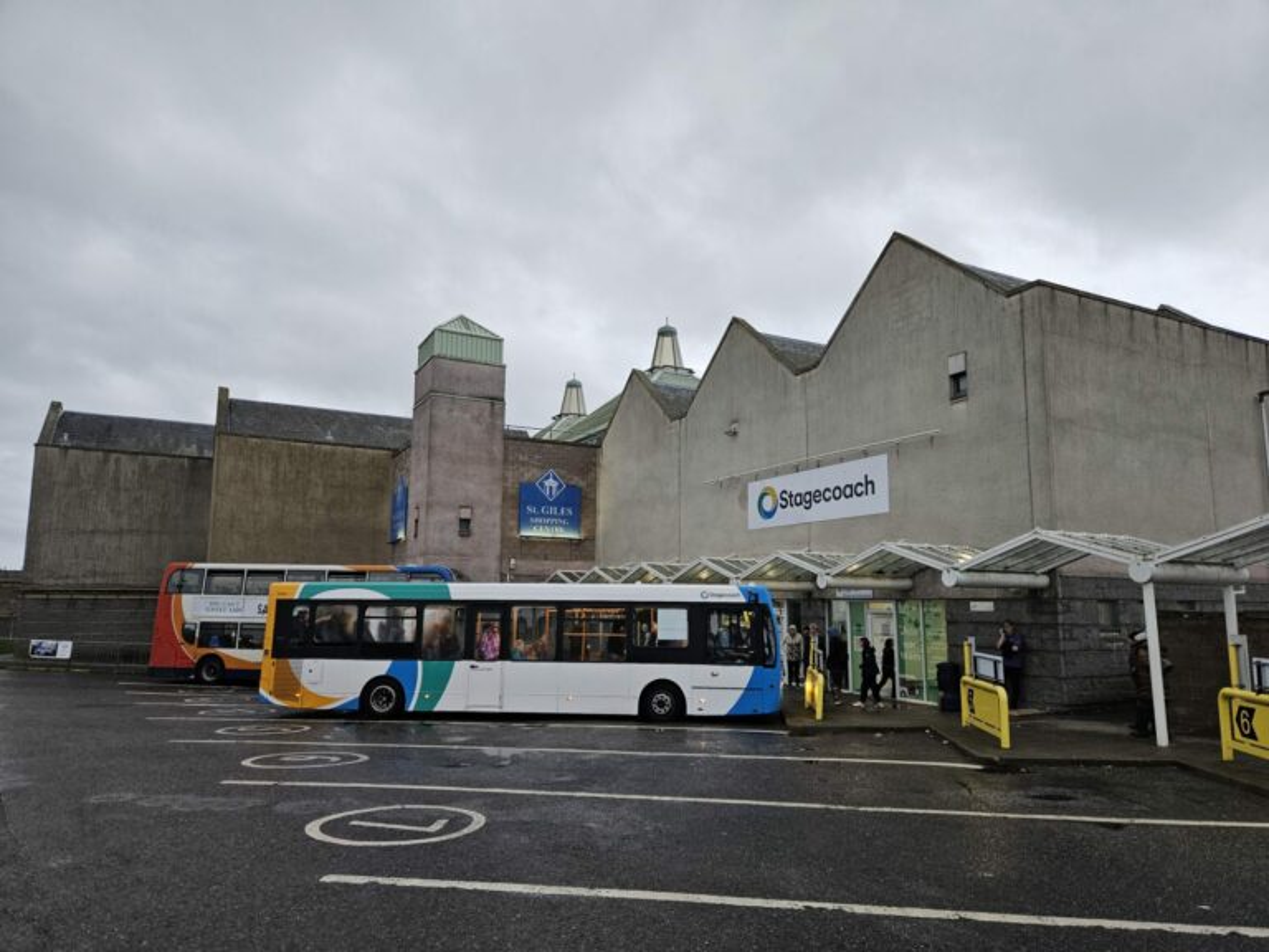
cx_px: 634
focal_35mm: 23
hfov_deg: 73.9
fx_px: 843
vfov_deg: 58.9
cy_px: 476
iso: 320
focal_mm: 5.4
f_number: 1.8
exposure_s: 1/359
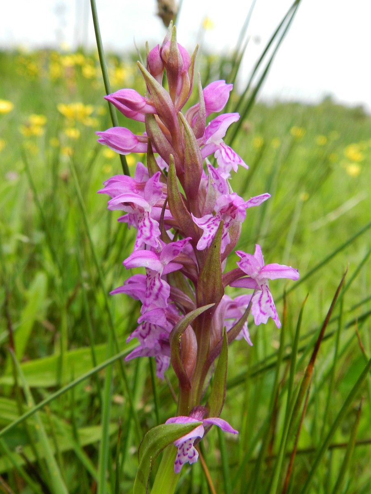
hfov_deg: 44.2
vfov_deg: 56.8
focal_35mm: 32
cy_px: 247
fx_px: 457
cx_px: 186
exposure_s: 1/500
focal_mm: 5.6
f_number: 3.7
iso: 160
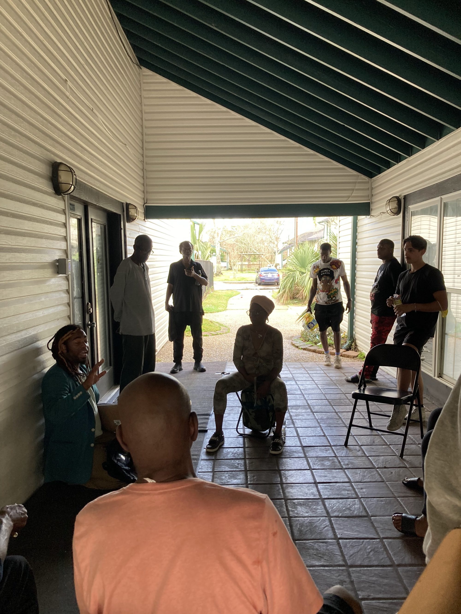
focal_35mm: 28
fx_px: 497
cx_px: 230
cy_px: 307
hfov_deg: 49.7
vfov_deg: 63.4
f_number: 1.8
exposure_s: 1/78
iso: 80
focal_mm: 3.99
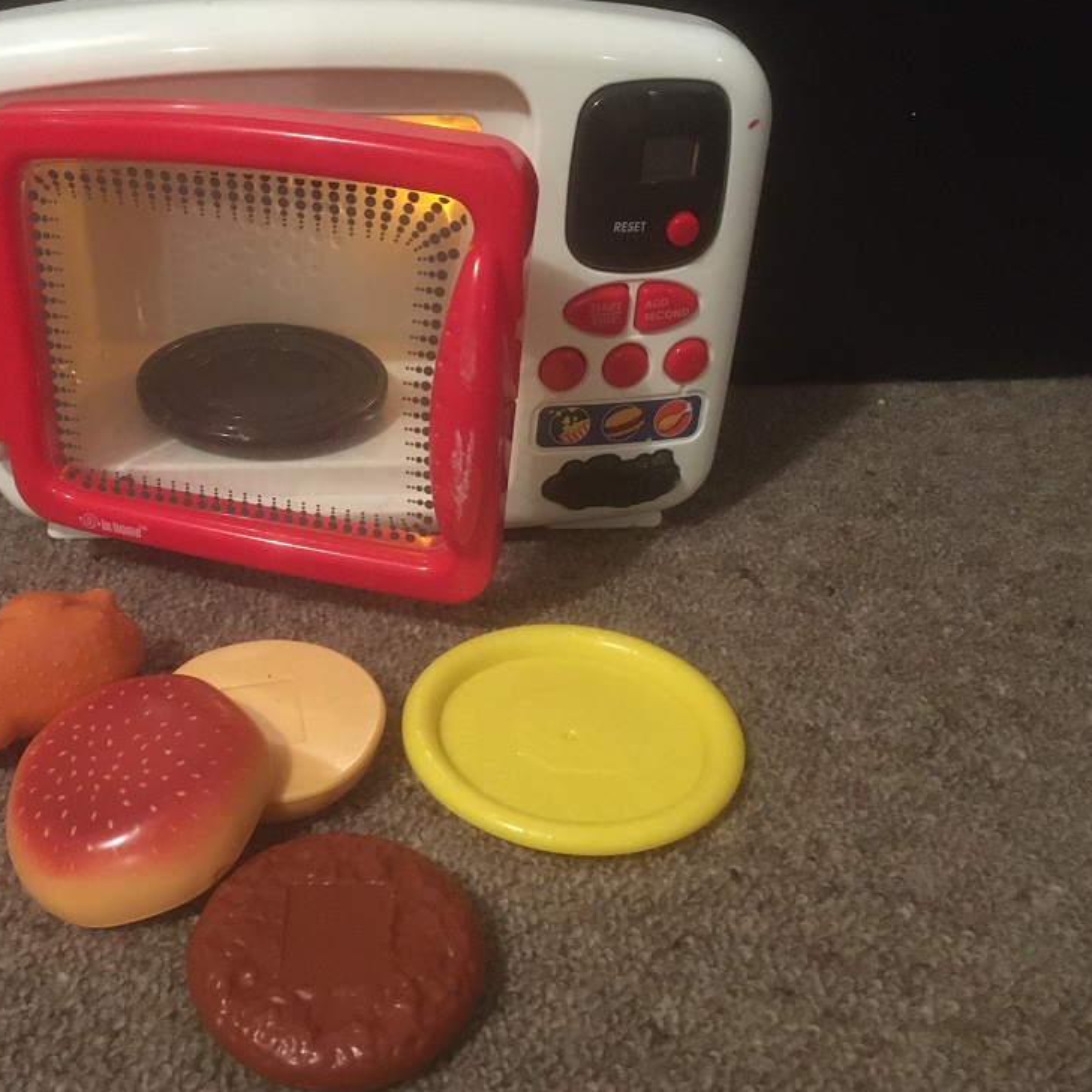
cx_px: 412
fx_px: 1285
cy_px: 565
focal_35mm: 36
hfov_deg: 45.7
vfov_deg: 46.0
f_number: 2.2
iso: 320
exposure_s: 1/17
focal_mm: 4.15
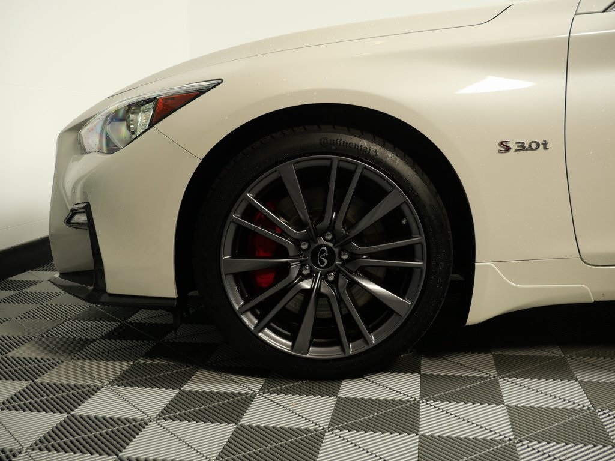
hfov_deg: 46.8
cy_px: 230
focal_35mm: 40
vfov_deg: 36.0
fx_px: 711
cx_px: 308
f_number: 5.6
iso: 250
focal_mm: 20
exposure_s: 1/200
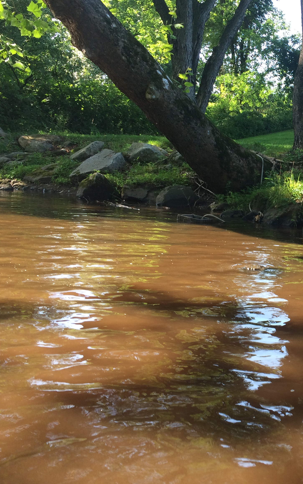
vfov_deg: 46.2
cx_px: 320
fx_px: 568
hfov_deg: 27.7
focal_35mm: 43
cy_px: 241
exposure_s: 1/134
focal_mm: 4.15
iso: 32
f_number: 2.2
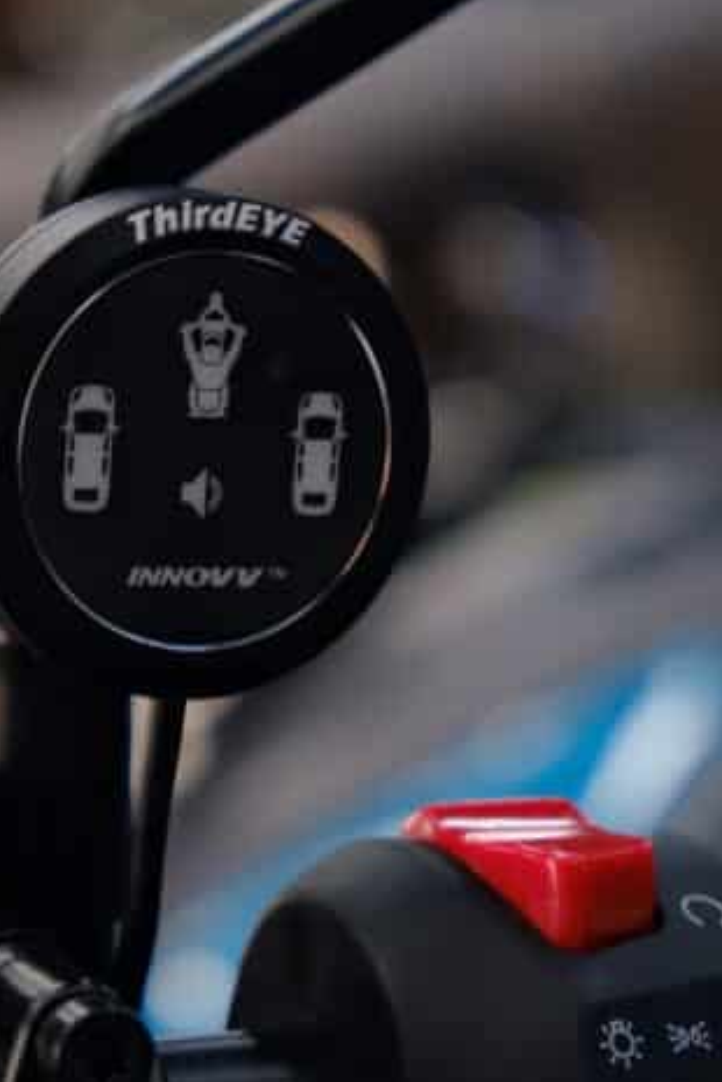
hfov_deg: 12.8
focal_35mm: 107
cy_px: 454
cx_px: 298
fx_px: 3219
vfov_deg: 19.1
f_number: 4.5
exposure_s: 1/13
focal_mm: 55
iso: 250
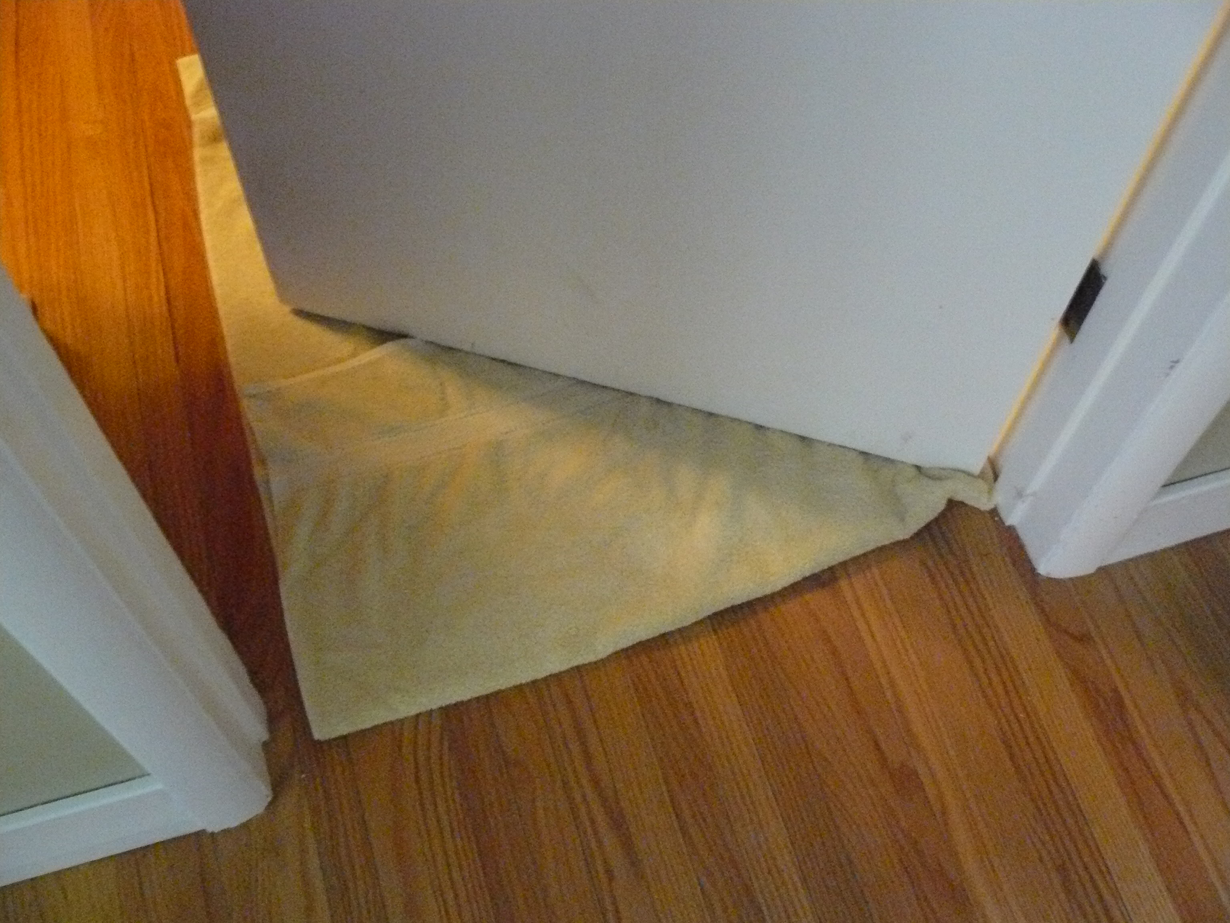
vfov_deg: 39.7
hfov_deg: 51.4
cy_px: 462
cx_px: 615
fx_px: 1279
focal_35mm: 36
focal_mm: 6
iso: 800
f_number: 2.8
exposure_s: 1/10
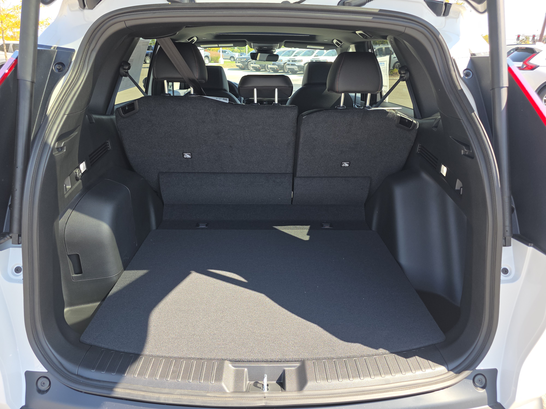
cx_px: 273
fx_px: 363
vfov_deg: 58.9
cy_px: 204
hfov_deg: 73.9
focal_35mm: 23
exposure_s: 1/359
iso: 32
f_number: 1.7
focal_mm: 6.3
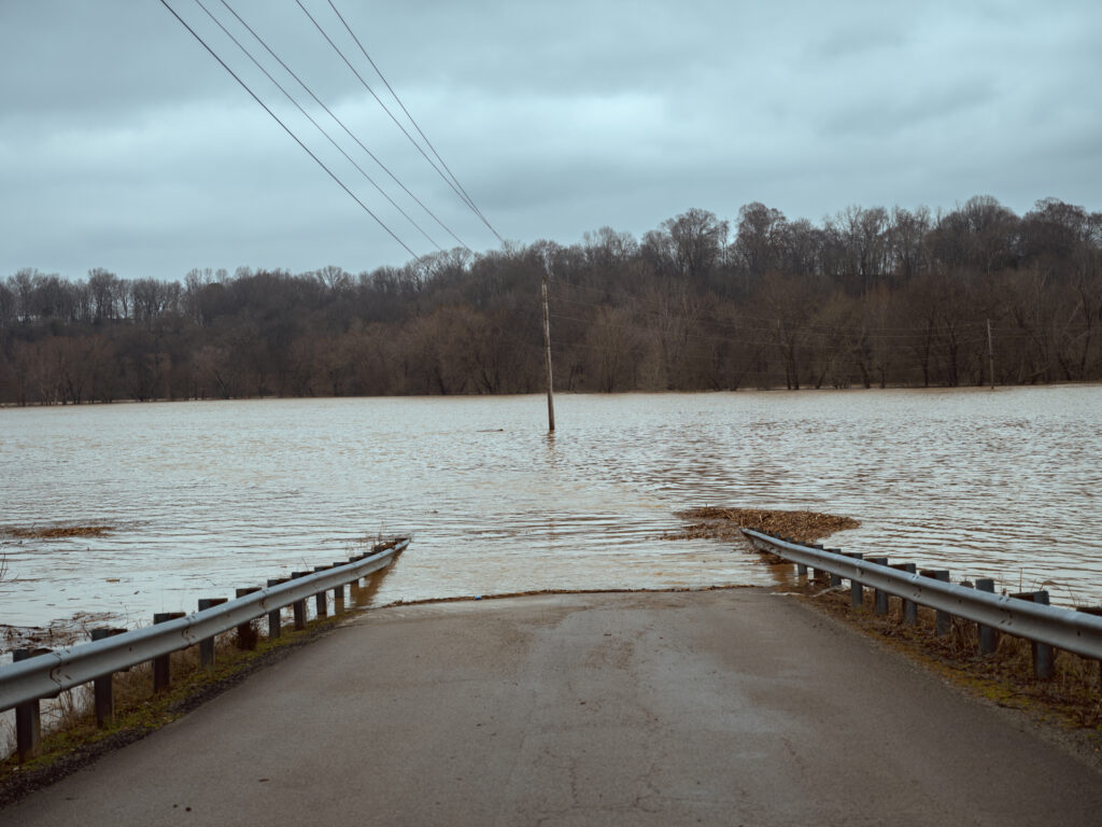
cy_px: 414
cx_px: 551
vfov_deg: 28.6
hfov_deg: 37.5
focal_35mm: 51
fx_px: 1624
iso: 125
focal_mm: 64
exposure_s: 1/500
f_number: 4
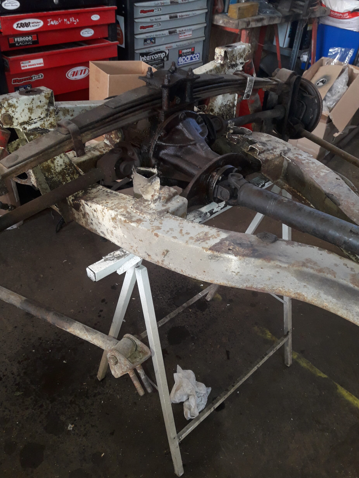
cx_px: 177
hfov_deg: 48.2
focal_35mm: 29
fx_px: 401
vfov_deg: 61.7
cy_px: 237
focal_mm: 3.7
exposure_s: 1/33
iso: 80
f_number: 1.9
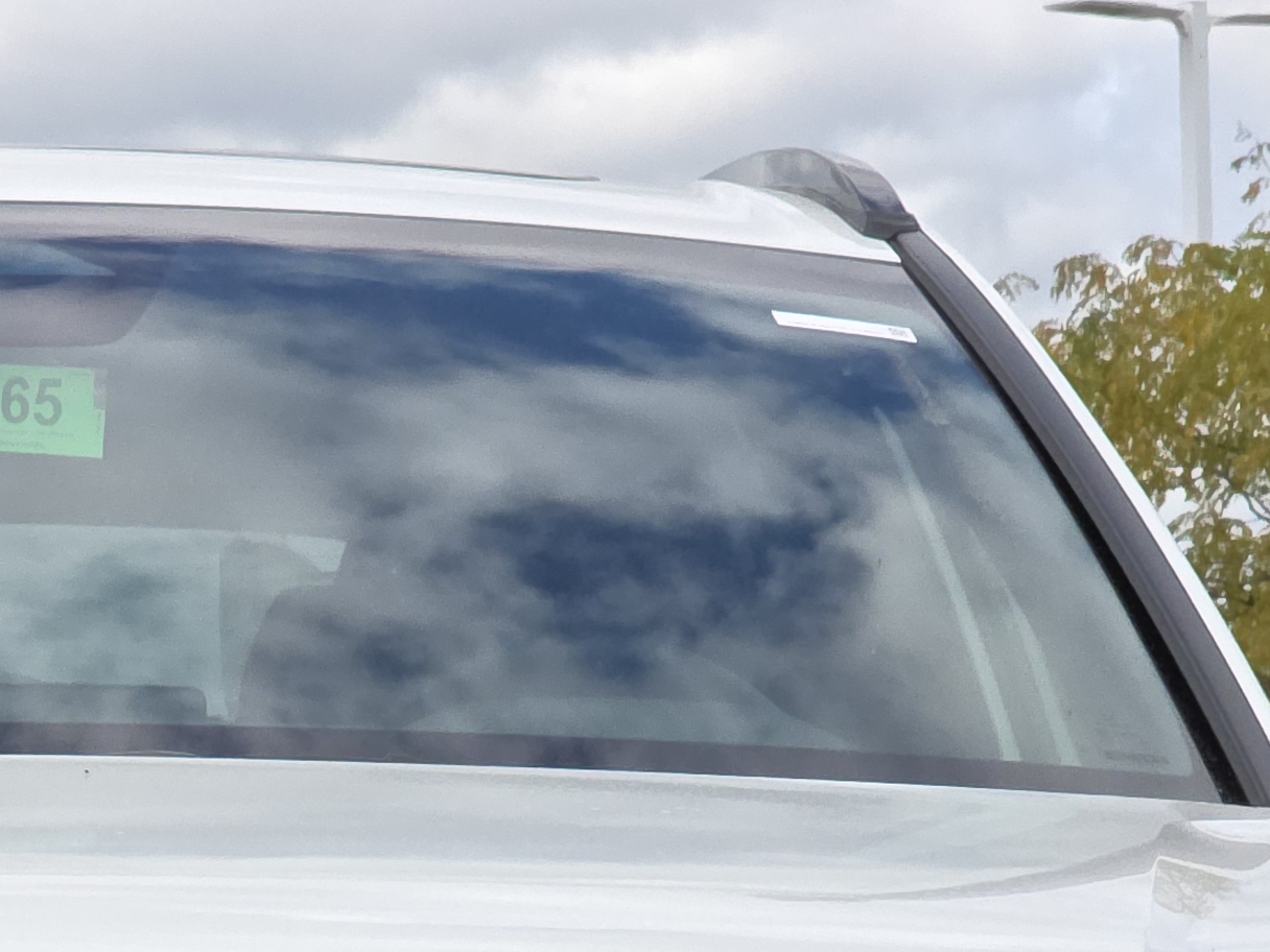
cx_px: -21
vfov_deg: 6.4
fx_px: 8328
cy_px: 1524
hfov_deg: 8.7
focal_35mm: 227
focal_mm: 7.9
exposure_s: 1/1457
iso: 50
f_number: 2.4
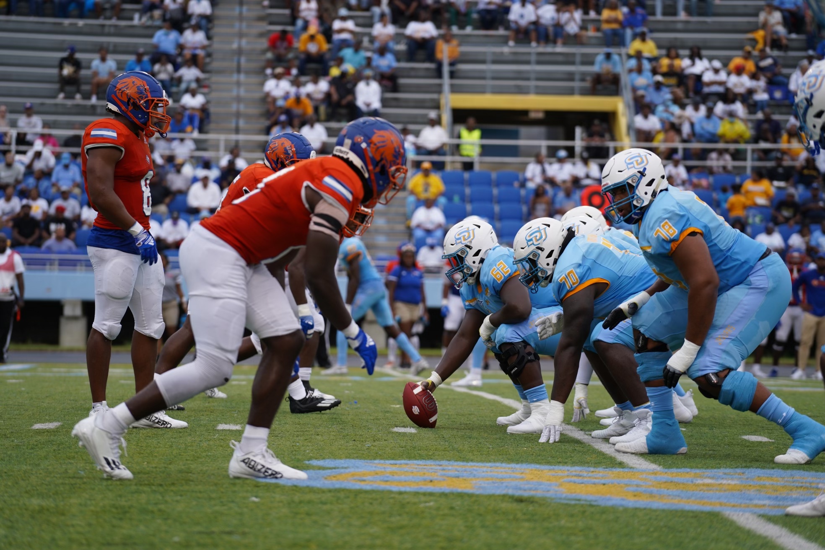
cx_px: 412
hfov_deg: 11.9
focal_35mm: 172
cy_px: 275
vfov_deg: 8.0
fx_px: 3941
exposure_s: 1/200
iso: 160
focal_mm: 172
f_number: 4
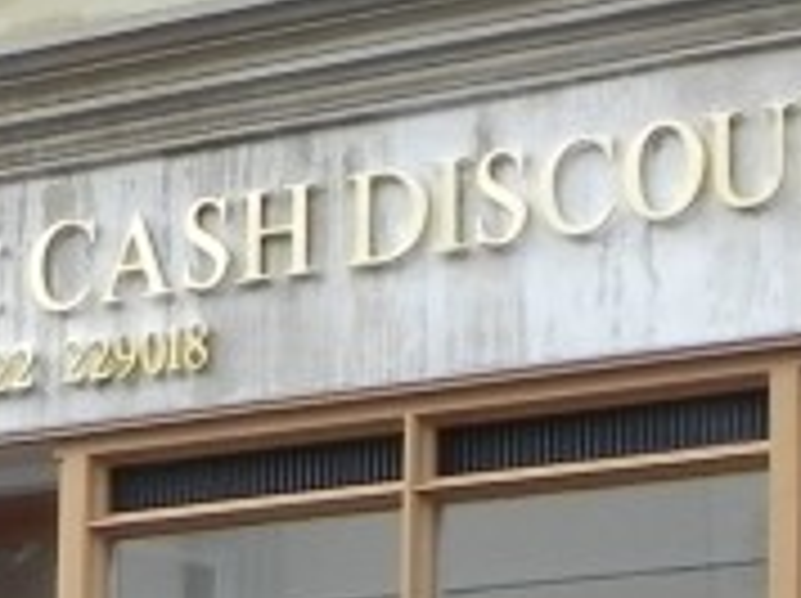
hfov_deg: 8.0
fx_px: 5454
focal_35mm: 236
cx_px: -770
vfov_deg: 6.2
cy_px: 1052
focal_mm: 7.3
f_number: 3.5
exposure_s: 1/89.3
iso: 160
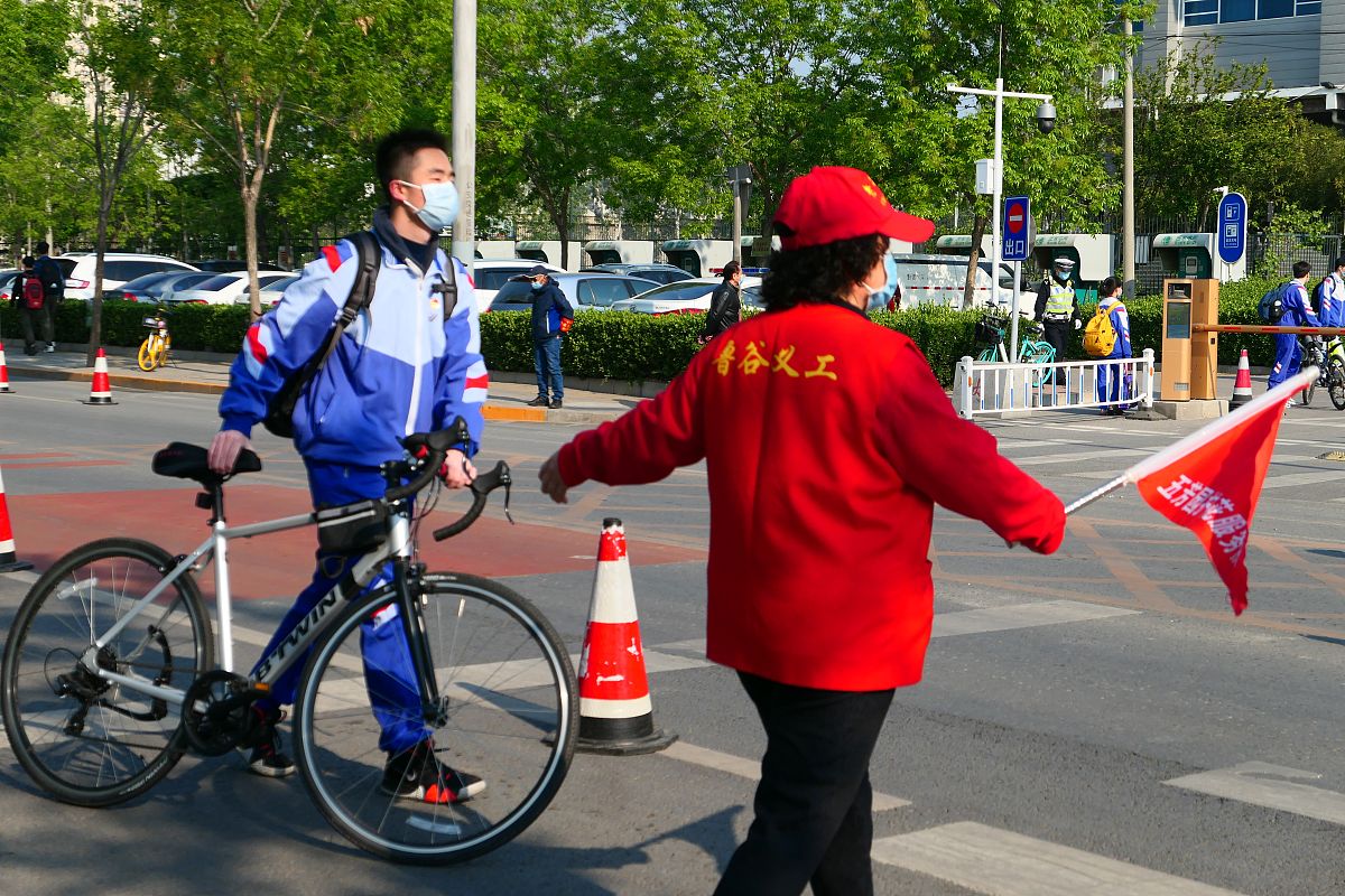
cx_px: 672
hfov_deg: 33.9
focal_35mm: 59
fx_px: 2204
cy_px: 448
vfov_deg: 23.0
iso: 125
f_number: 3.2
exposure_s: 1/2000
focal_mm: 21.6
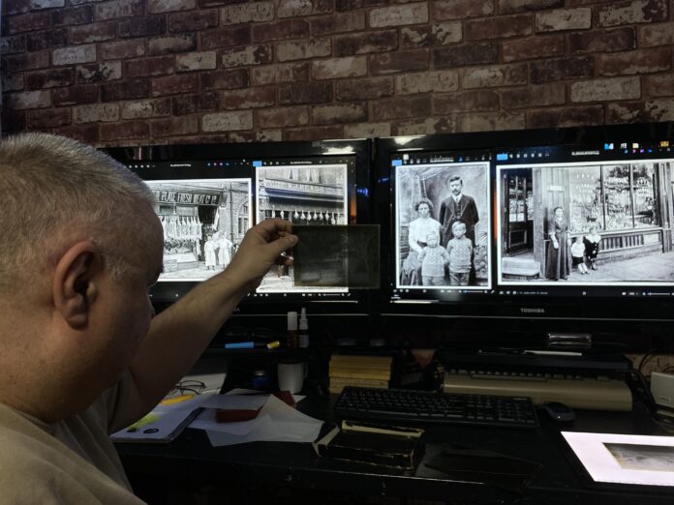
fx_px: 506
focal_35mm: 26
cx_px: 337
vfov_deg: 53.1
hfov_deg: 67.3
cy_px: 252
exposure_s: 1/54
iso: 125
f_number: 1.8
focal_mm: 4.25
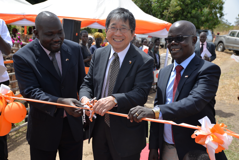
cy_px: 80
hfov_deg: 34.5
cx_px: 120
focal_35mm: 58
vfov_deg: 23.4
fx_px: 385
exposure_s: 1/250
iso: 160
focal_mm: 58
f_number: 8
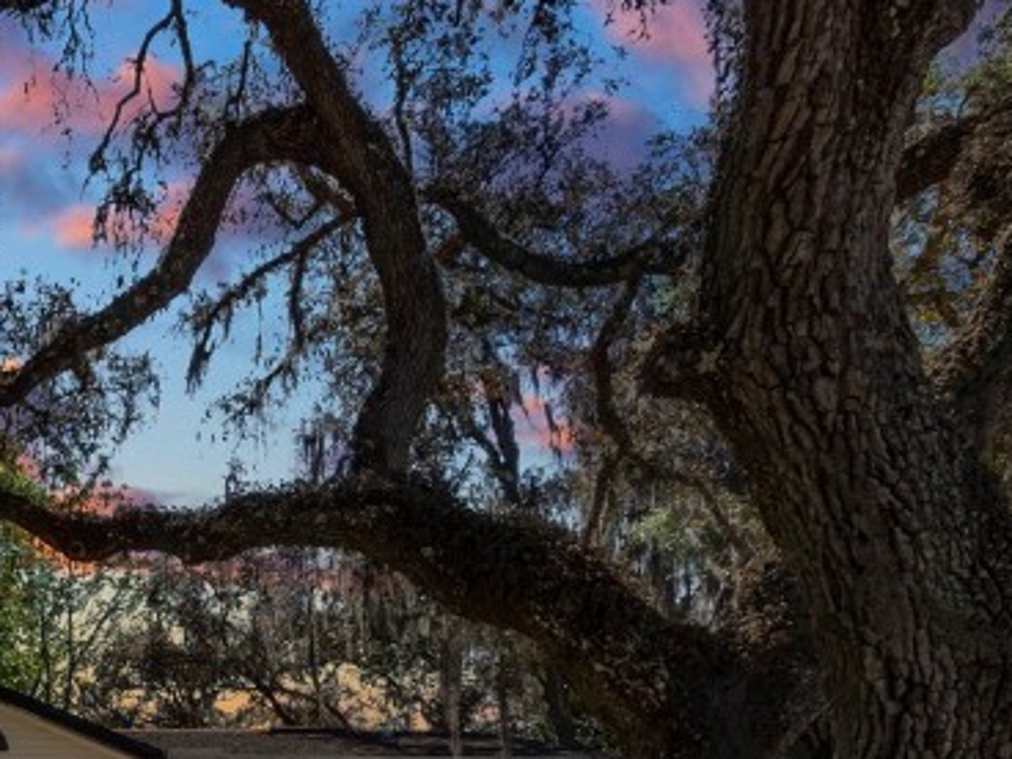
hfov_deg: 39.2
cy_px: 916
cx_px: -104
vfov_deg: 30.9
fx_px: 1140
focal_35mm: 39
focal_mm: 7
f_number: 13
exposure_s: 1/250
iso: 250
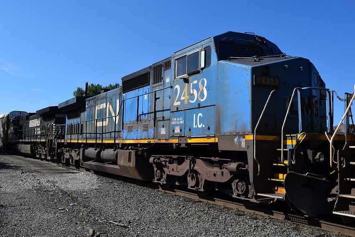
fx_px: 325
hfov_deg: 57.2
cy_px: 118
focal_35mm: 33
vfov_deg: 40.0
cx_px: 178
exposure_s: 1/400
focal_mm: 22
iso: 200
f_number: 10
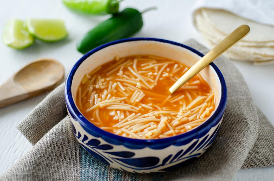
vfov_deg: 15.1
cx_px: 137
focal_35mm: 90
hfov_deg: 22.7
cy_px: 90
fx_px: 683
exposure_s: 1/125
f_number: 3.5
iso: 250
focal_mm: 60
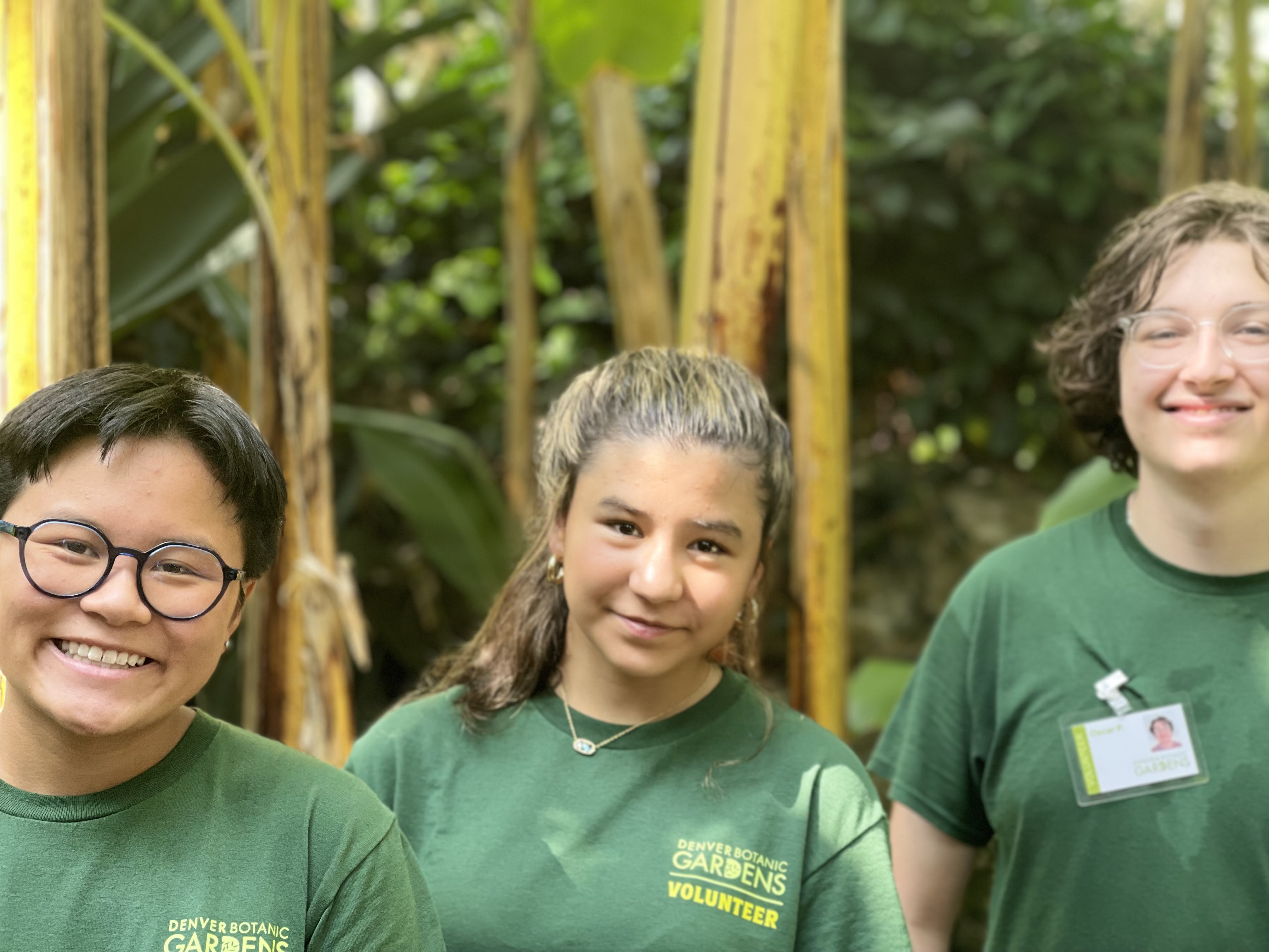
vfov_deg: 22.9
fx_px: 2346
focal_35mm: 64
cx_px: 634
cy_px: 476
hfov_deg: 30.3
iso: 100
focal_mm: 7.5
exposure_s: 1/121
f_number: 2.2
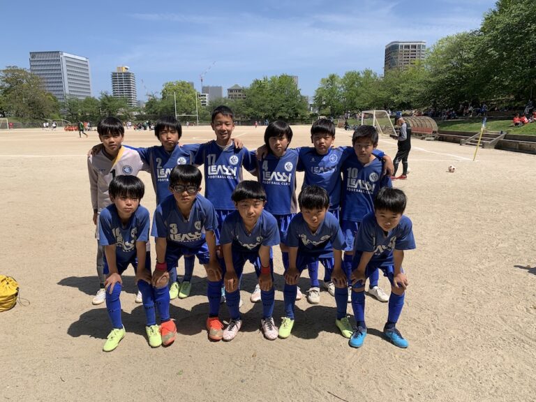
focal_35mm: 26
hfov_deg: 67.3
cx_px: 268
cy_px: 201
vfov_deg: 53.1
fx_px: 403
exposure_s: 1/2364
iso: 25
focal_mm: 4.25
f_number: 1.8
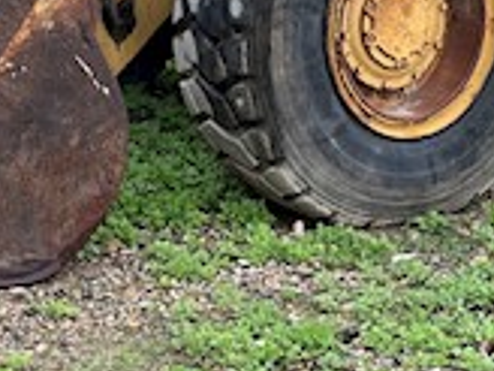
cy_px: -196
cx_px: 81
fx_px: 1812
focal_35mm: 127
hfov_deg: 15.4
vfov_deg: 11.2
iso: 50
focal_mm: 5.1
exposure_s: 1/415
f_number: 1.6
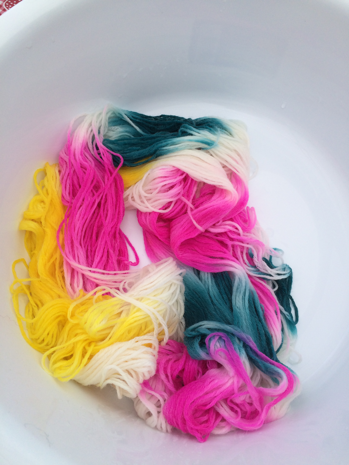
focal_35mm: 29
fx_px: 390
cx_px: 174
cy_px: 232
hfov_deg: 48.2
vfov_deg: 61.7
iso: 32
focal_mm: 4.15
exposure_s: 1/1368
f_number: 2.2
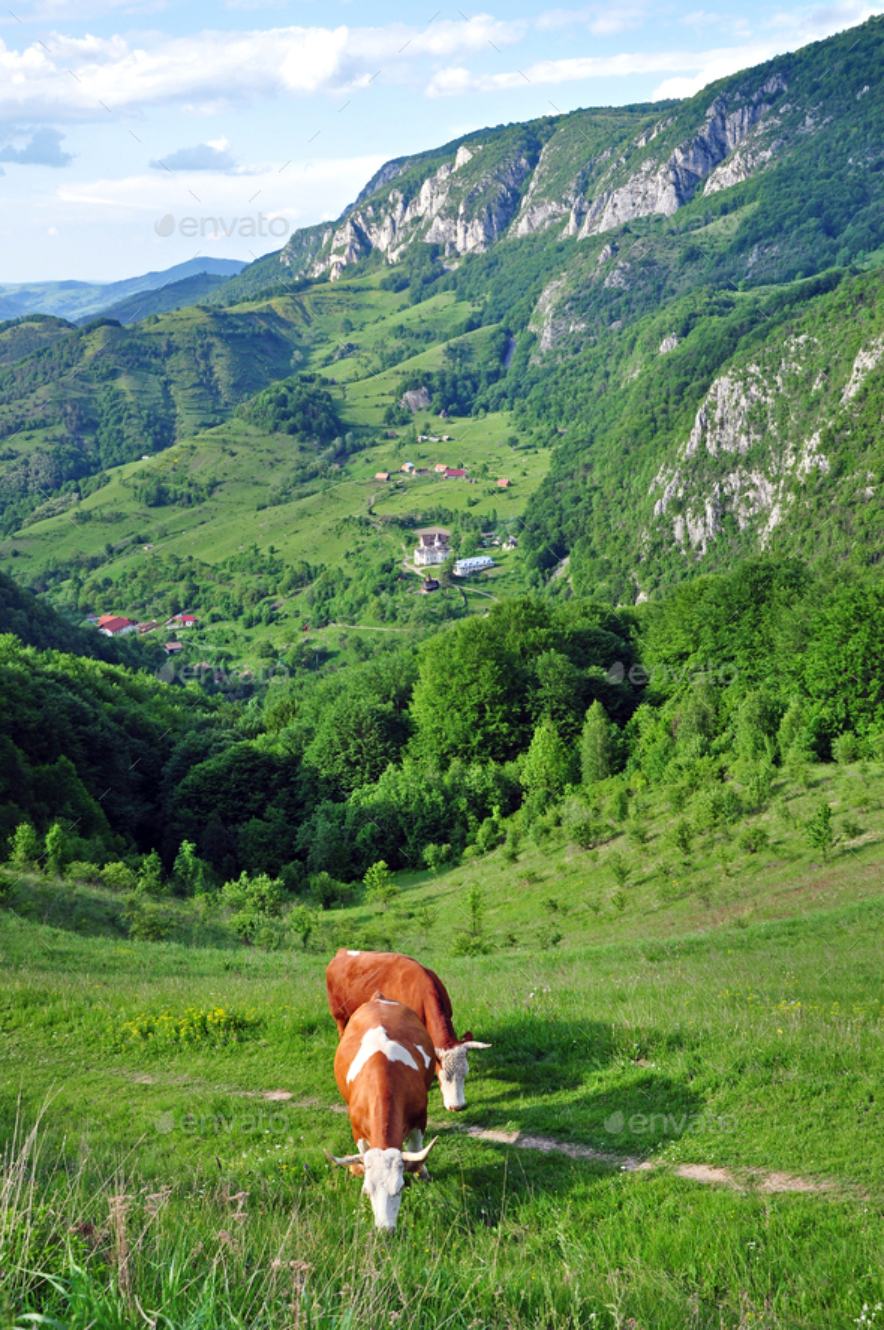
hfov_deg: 34.1
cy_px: 665
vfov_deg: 49.6
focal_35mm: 39
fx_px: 1440
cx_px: 442
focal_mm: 26
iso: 250
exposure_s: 1/250
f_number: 8
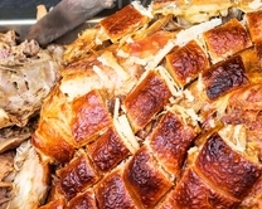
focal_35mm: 88
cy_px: 59
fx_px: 682
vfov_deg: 17.4
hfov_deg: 20.3
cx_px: 321
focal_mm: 22.3
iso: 400
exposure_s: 1/100
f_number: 3.2
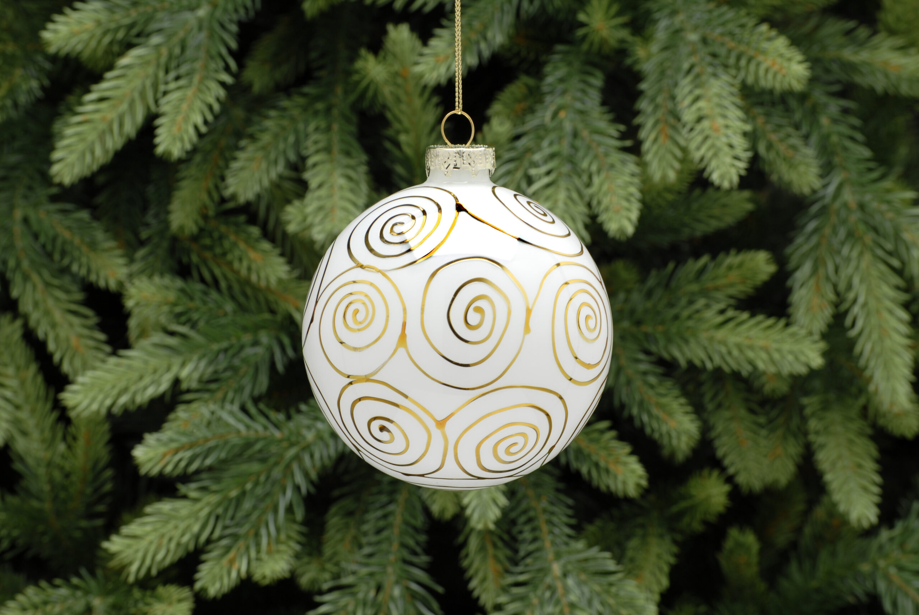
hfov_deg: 10.1
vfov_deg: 6.8
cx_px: 460
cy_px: 308
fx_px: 5176
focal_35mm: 202
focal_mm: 135
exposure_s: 1/125
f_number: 13
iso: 100
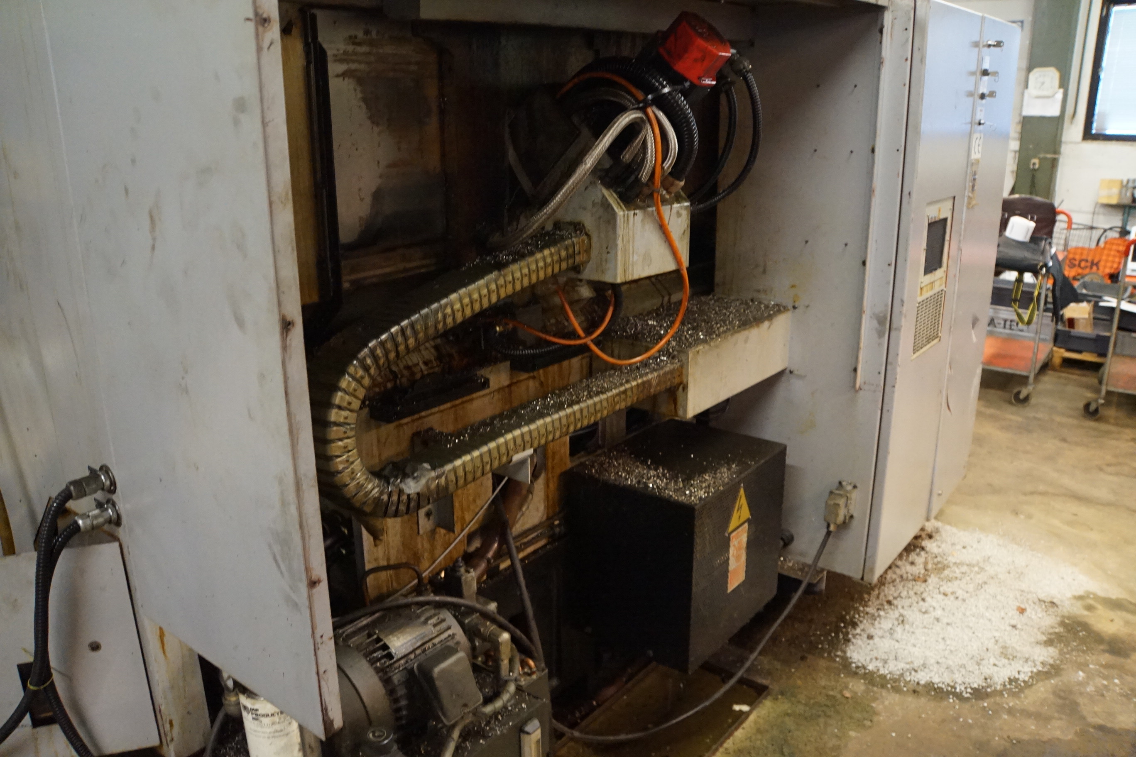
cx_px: 568
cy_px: 378
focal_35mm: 28
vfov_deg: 45.7
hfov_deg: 64.6
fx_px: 899
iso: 3200
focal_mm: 19
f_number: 3.5
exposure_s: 1/60
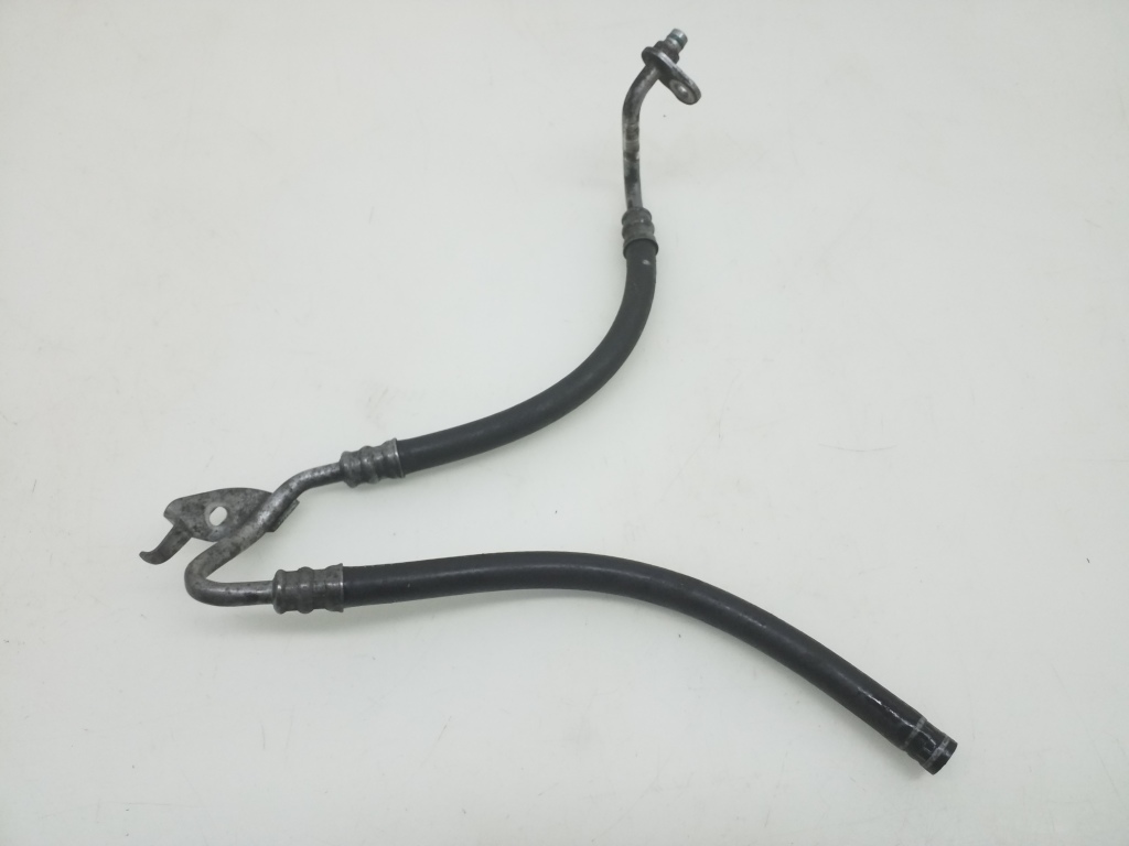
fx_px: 881
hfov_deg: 65.3
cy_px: 423
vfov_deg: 51.4
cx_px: 564
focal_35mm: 27
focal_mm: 3.6
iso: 80
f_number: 1.9
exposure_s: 1/50
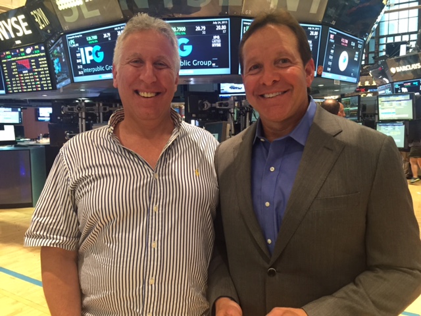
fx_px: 353
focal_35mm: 29
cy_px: 158
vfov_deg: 48.2
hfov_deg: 61.7
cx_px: 210
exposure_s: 1/17
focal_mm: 4.15
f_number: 2.2
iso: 250
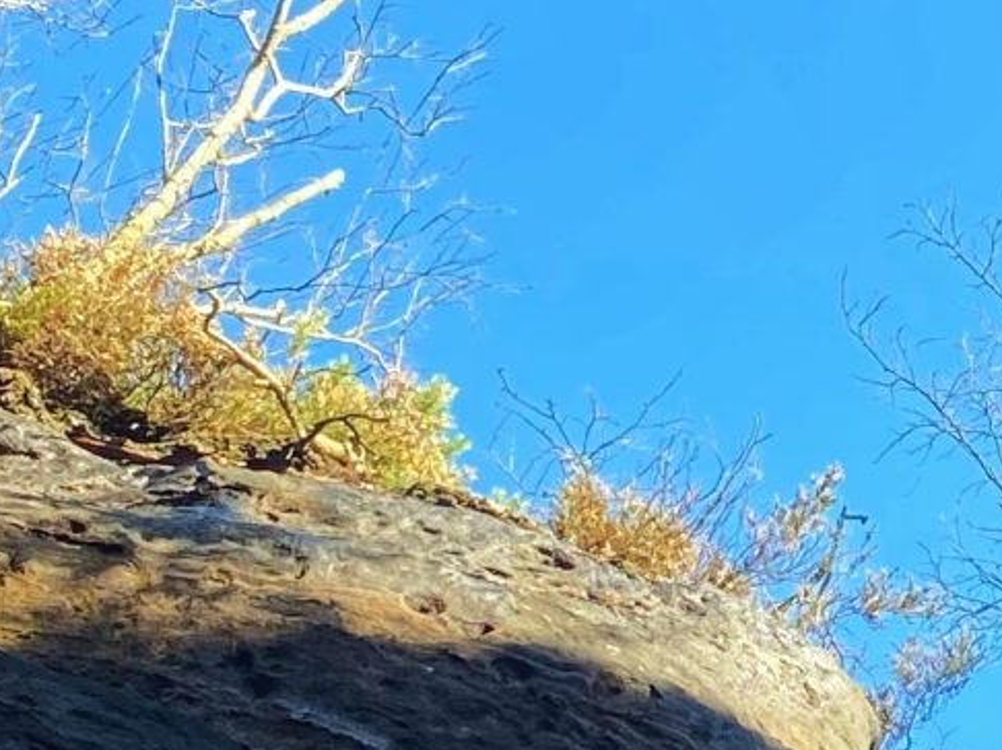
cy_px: 346
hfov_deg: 14.0
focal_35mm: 137
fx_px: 3964
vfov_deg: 10.8
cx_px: 1210
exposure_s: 1/409
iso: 32
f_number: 1.8
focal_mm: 4.25
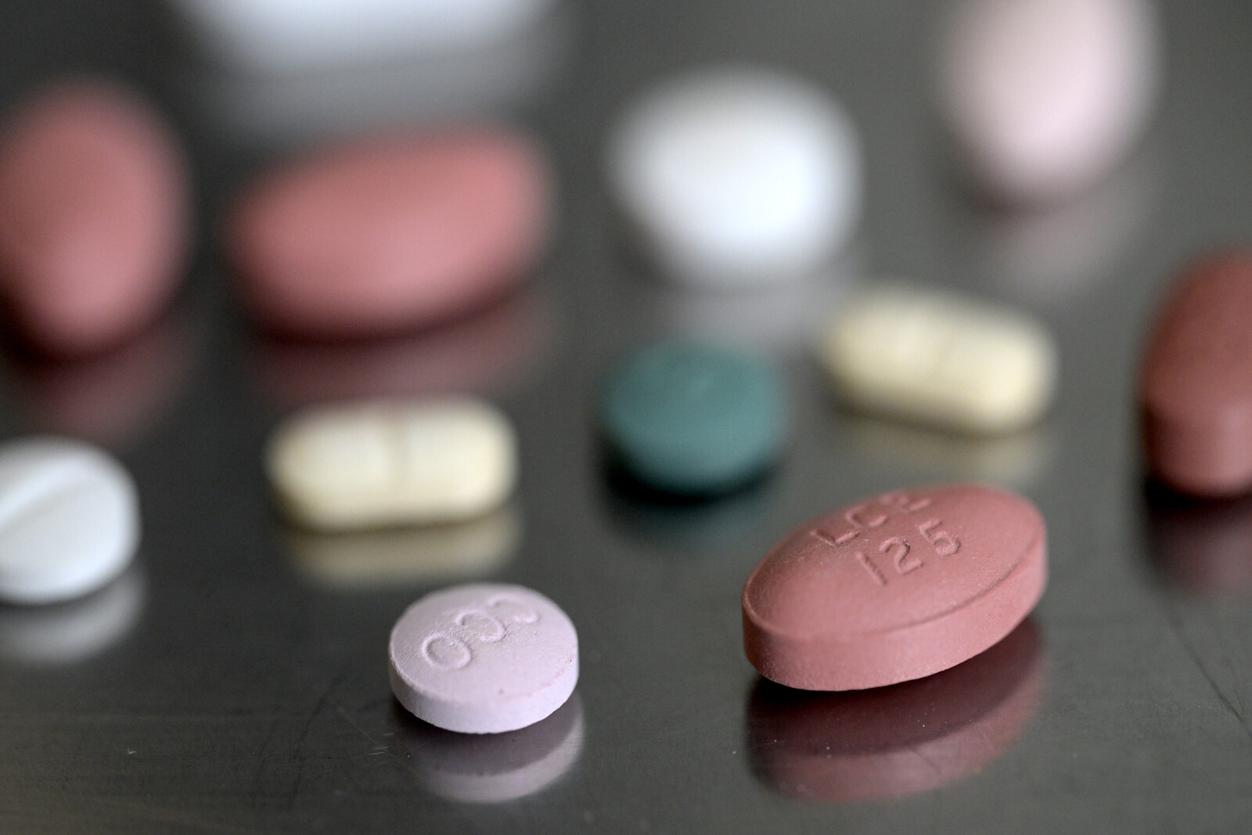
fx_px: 3652
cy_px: 418
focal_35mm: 105
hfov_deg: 19.5
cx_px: 626
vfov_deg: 13.0
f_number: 5
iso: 2800
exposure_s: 1/160
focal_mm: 105
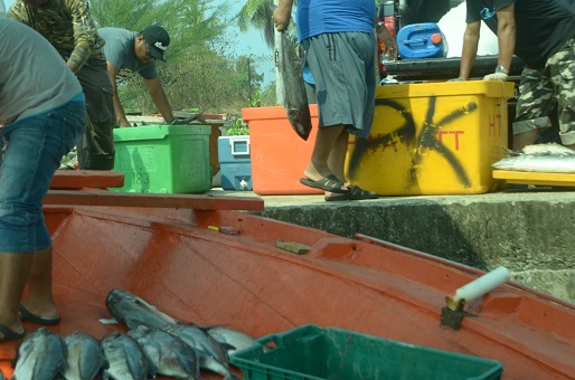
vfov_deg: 16.5
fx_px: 1303
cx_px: 151
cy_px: 107
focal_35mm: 82
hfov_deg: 24.6
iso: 100
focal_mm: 35
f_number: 5
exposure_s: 1/500
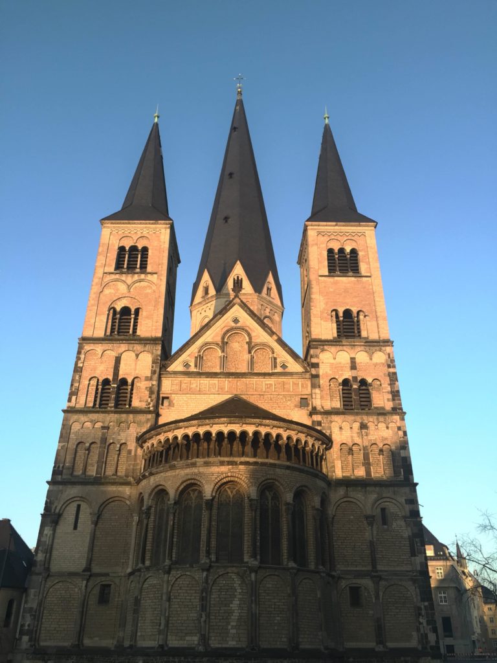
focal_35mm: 29
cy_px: 332
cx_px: 248
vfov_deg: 61.7
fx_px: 555
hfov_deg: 48.2
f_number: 2.2
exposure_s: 1/100
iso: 32
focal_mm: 4.15
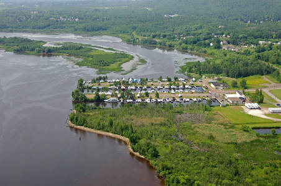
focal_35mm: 57
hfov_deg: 35.1
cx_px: 140
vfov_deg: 23.7
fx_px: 444
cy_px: 93
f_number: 6.3
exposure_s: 1/1000
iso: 400
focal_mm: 38
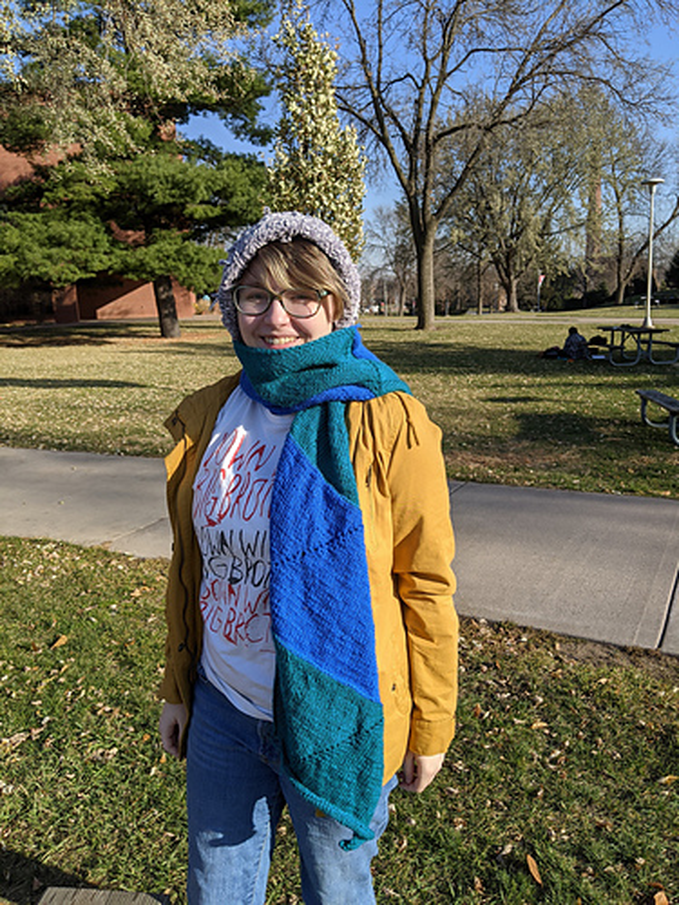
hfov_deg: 51.4
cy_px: 452
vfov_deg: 65.3
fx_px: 706
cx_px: 340
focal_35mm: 27
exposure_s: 1/2611
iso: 57
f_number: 1.8
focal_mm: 4.44
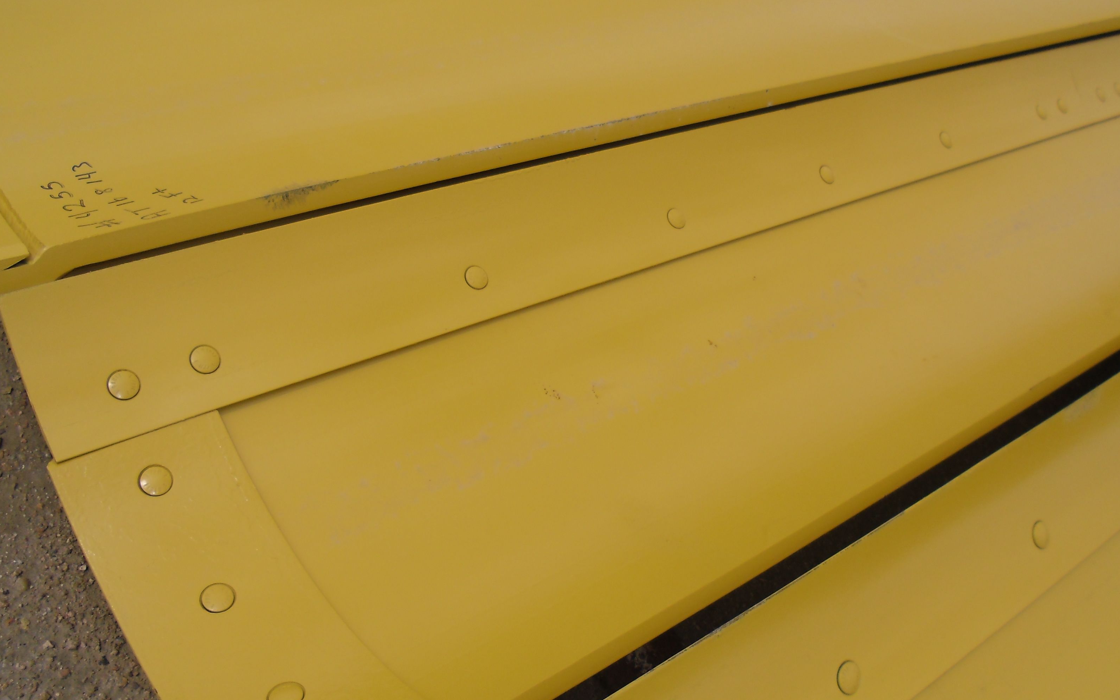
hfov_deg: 54.0
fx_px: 1099
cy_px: 342
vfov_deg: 35.3
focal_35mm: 36
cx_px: 600
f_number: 8
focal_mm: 4.9
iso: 64
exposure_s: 1/200
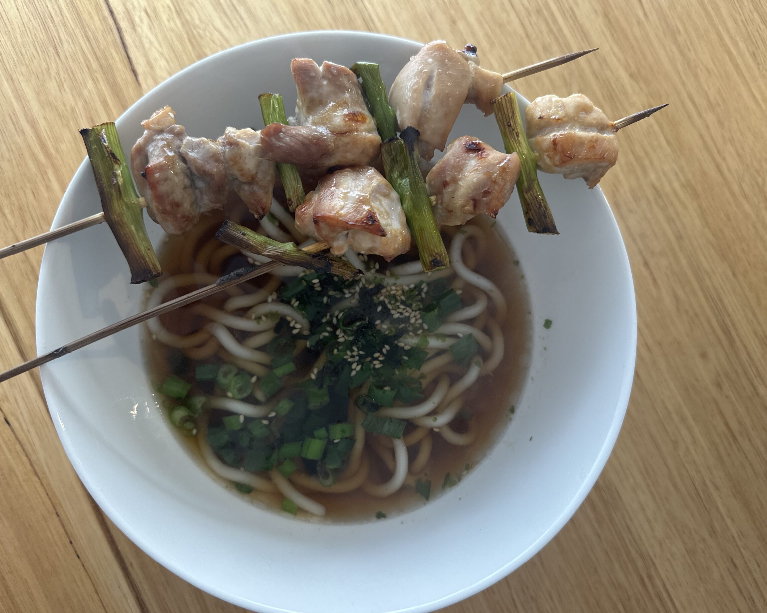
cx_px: 391
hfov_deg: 66.0
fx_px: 590
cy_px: 314
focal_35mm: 26
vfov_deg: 54.9
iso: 160
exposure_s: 1/50
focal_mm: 6.86
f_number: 1.78
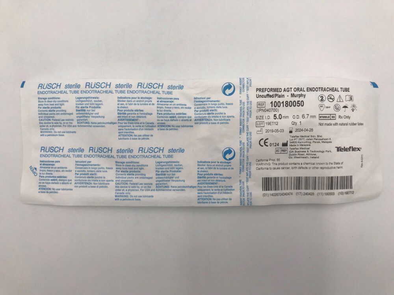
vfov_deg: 49.7
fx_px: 319
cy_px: 148
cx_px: 197
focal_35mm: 28
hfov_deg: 63.4
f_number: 1.8
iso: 20
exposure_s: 1/204
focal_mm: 3.99
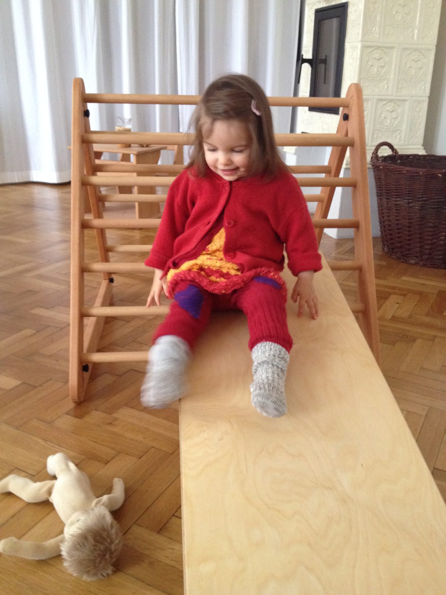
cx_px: 223
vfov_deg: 52.6
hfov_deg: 40.7
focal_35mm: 35
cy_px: 298
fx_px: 601
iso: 250
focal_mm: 4.28
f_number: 2.4
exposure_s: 1/20
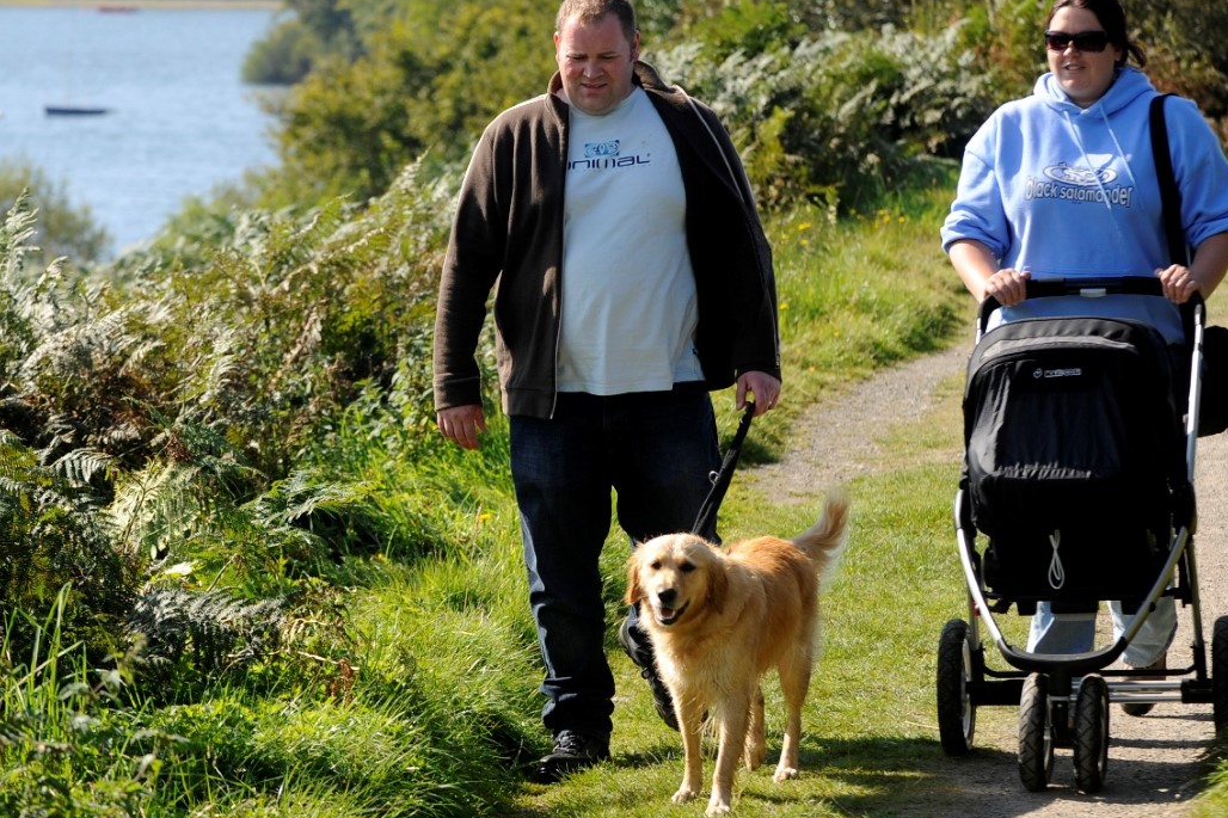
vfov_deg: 7.5
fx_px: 6241
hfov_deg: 11.2
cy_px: 242
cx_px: 468
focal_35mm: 183
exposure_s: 1/800
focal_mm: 98
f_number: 6.3
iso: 200
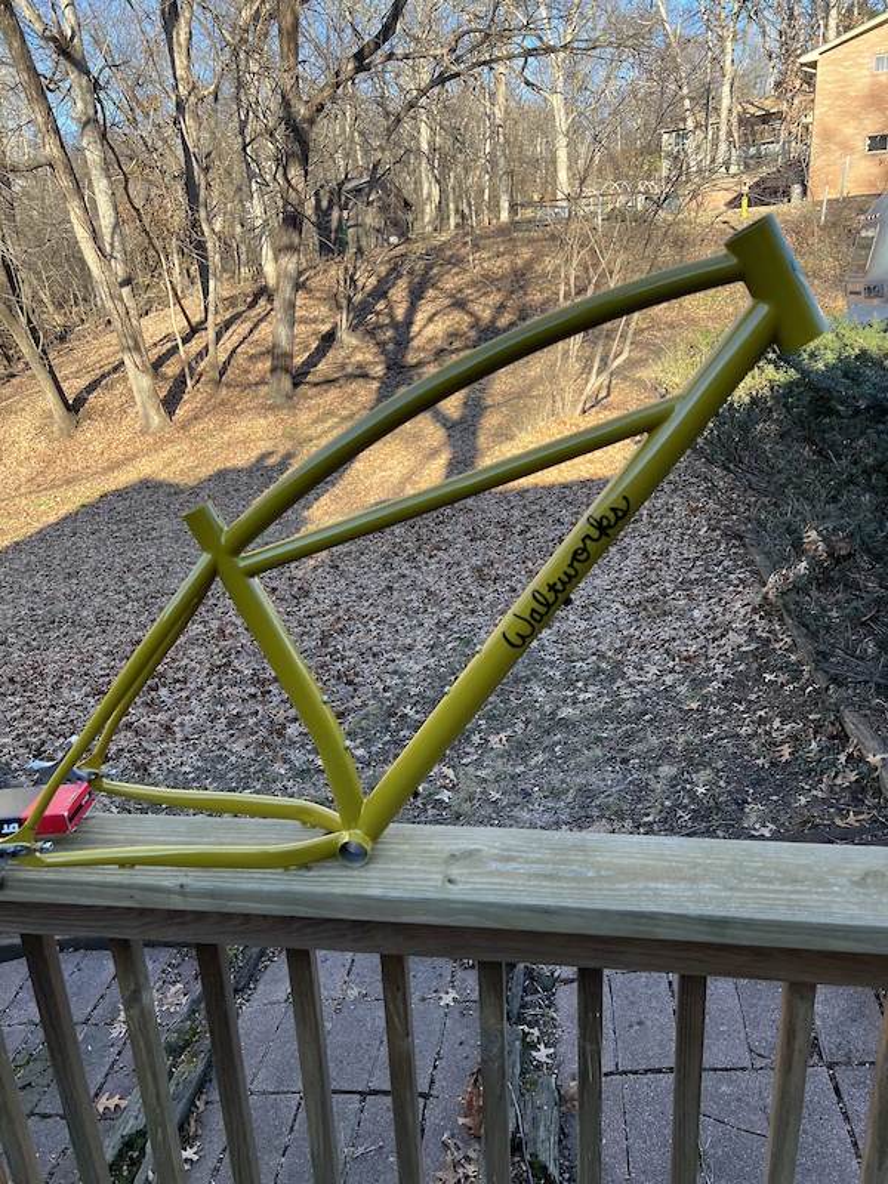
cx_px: 444
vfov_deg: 67.3
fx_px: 889
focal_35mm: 26
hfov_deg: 53.1
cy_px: 592
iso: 50
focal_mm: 5.7
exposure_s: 1/460
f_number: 1.5
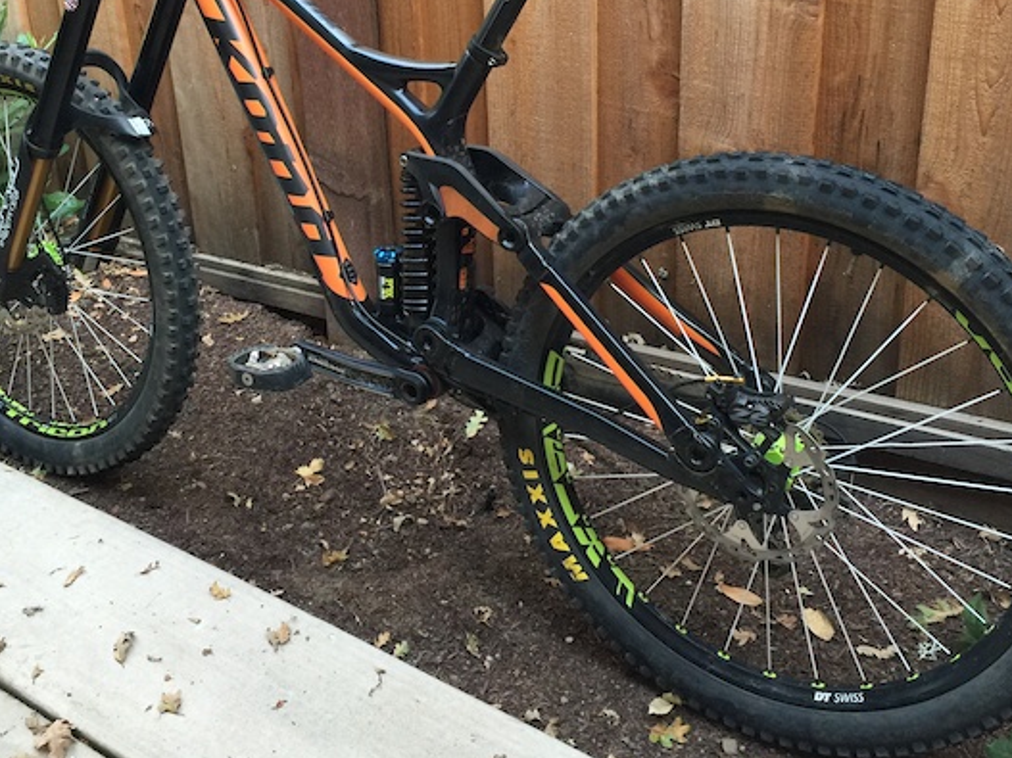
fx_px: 1286
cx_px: 457
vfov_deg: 32.4
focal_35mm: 44
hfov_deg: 42.9
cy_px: 217
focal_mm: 4.15
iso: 40
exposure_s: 1/30
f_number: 2.2
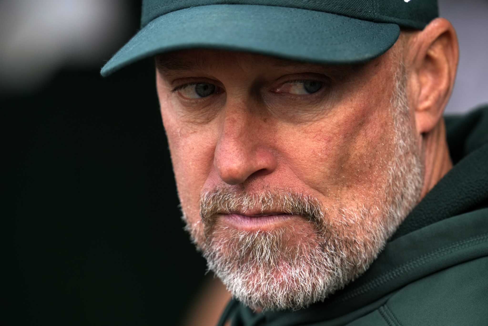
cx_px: 244
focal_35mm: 560
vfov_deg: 2.5
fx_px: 7590
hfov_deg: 3.7
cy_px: 163
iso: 640
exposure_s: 1/500
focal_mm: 560
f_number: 4
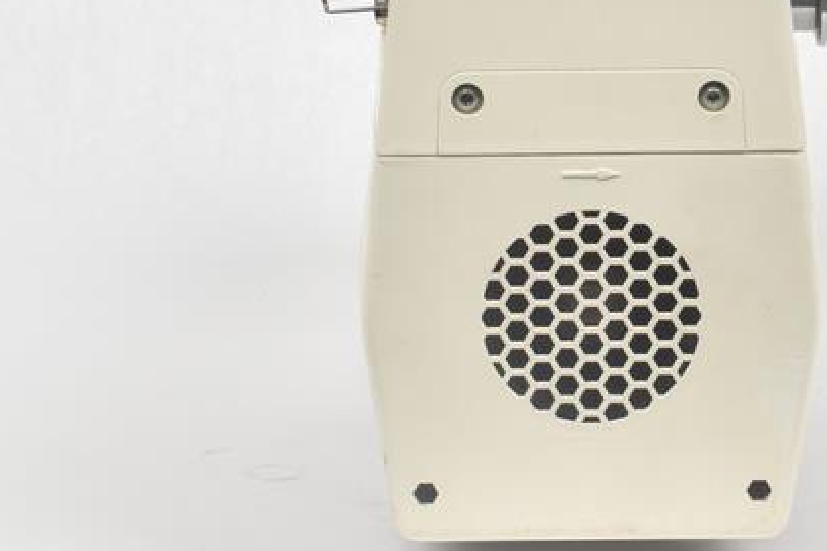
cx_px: 587
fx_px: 1929
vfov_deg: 16.2
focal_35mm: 84
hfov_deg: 24.0
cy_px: 187
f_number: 18
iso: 200
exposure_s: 1/160
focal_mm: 38
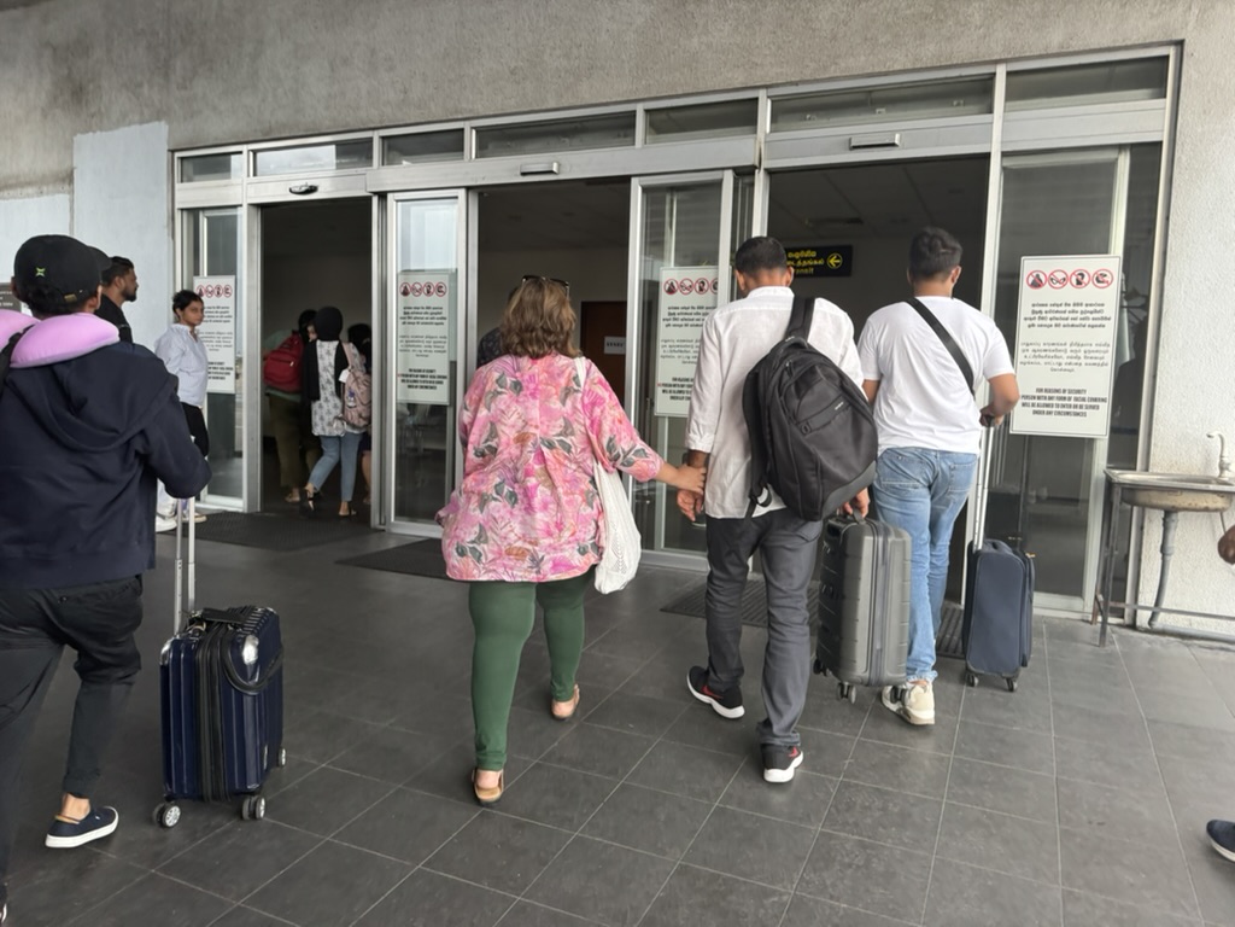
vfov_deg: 56.8
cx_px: 618
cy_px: 464
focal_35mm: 24
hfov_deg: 71.6
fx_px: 856
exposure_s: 1/121
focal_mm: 6.76
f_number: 1.78
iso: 100
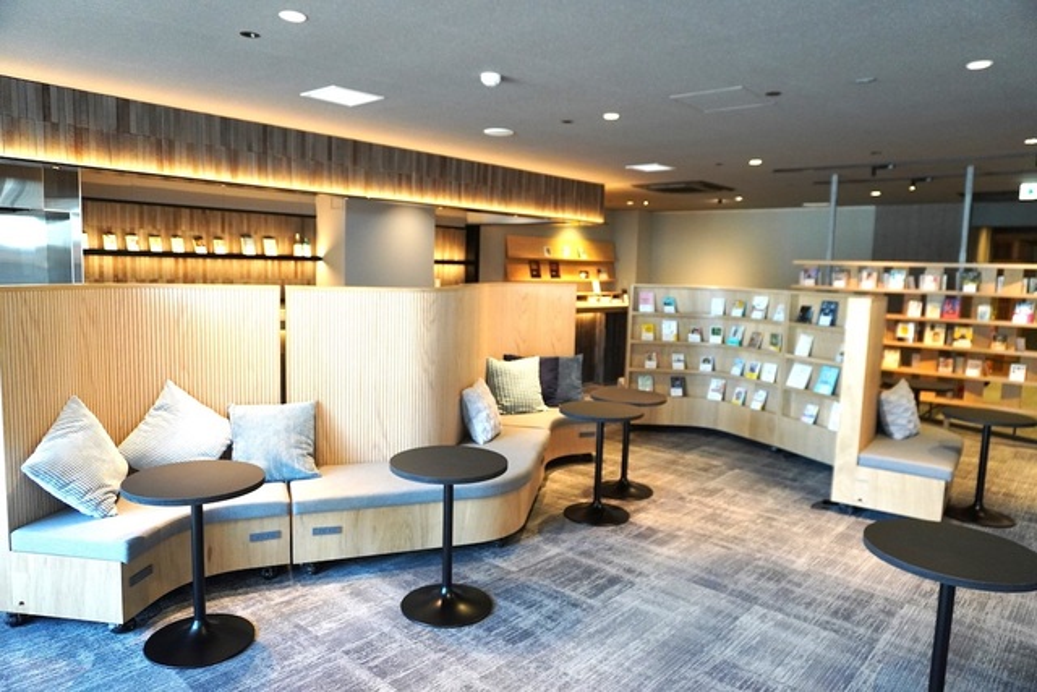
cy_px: 346
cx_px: 518
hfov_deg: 73.7
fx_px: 691
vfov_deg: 53.2
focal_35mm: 24
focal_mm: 16
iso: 1600
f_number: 4
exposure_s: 1/160
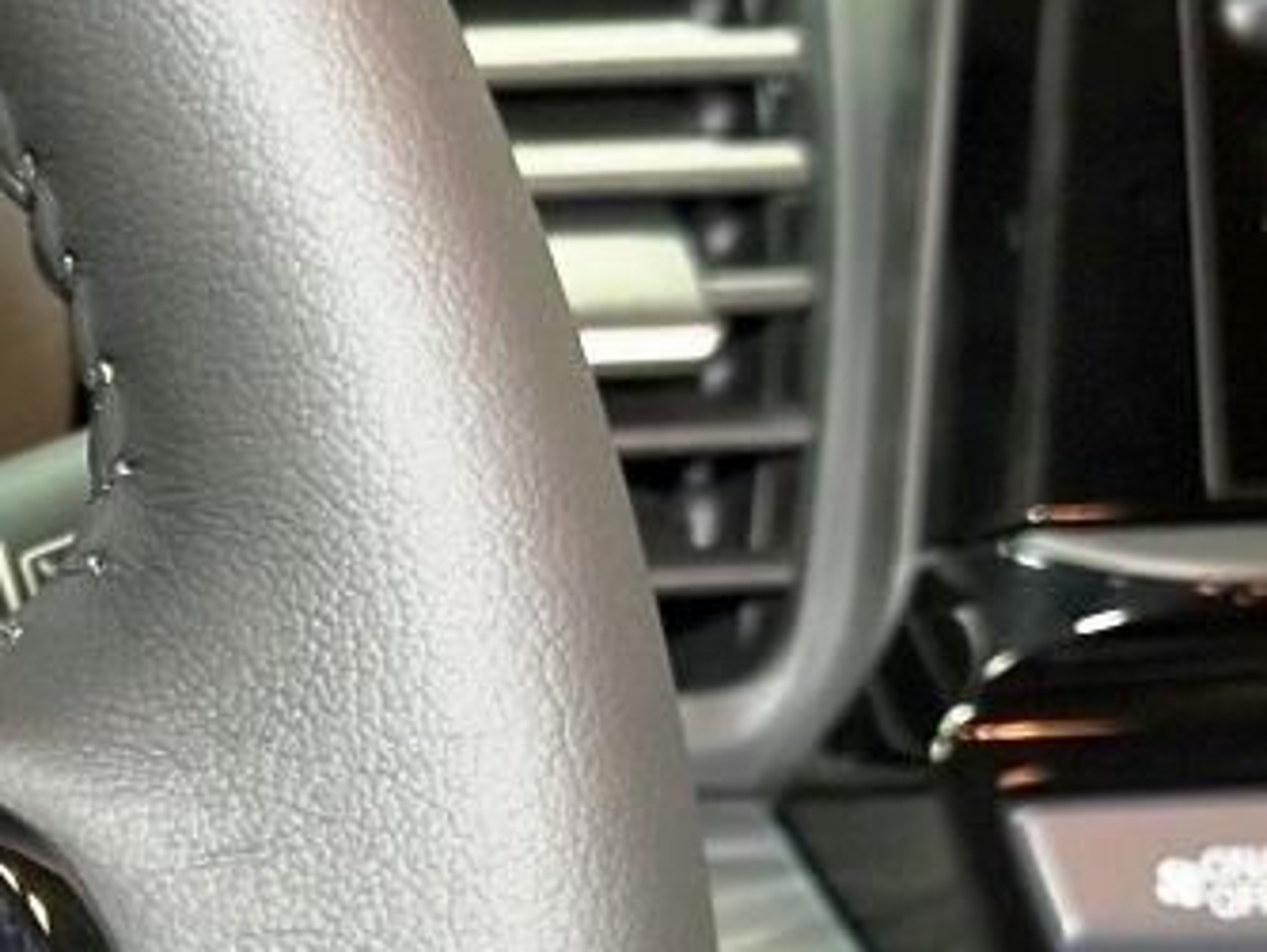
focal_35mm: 147
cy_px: 1233
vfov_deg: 9.9
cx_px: -402
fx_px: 5384
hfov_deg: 13.0
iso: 400
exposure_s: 1/30
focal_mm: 6.86
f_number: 1.78
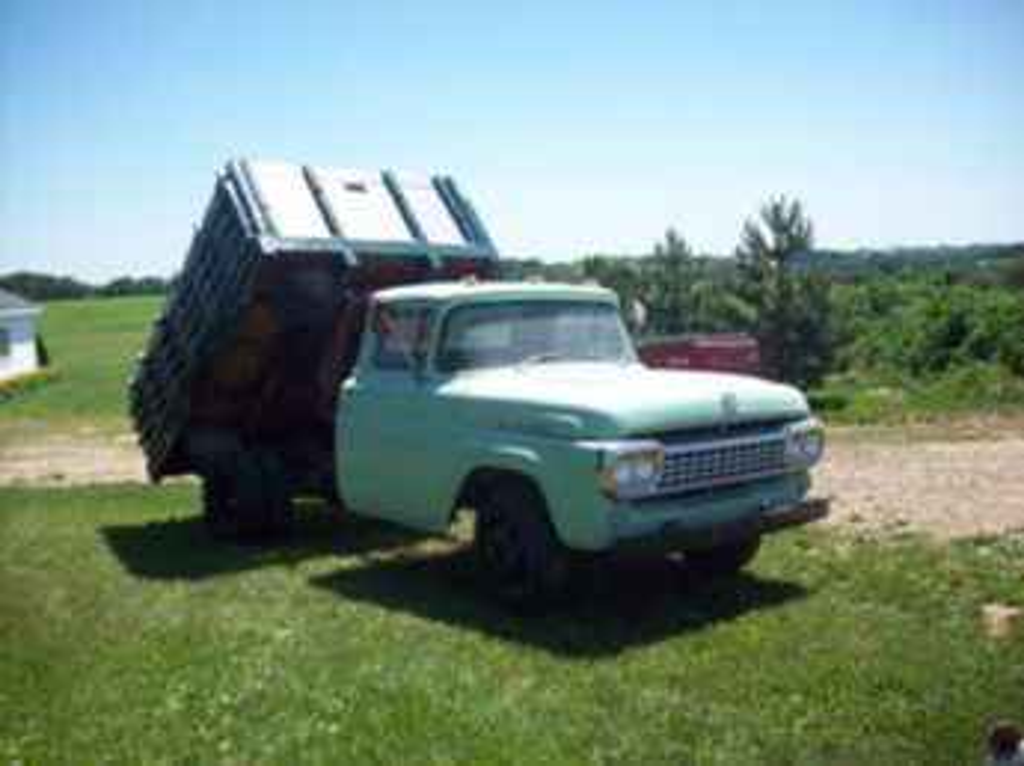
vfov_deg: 38.6
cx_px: 512
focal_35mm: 37
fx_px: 1093
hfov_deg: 50.2
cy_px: 383
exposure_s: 1/304
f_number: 5.6
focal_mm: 6.2
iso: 80
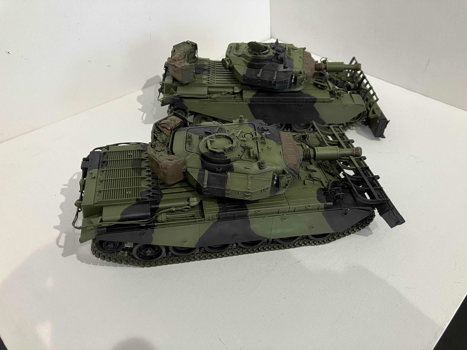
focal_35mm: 28
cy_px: 175
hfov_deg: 63.4
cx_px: 234
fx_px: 378
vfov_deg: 49.7
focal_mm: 3.99
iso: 125
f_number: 1.8
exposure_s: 1/60
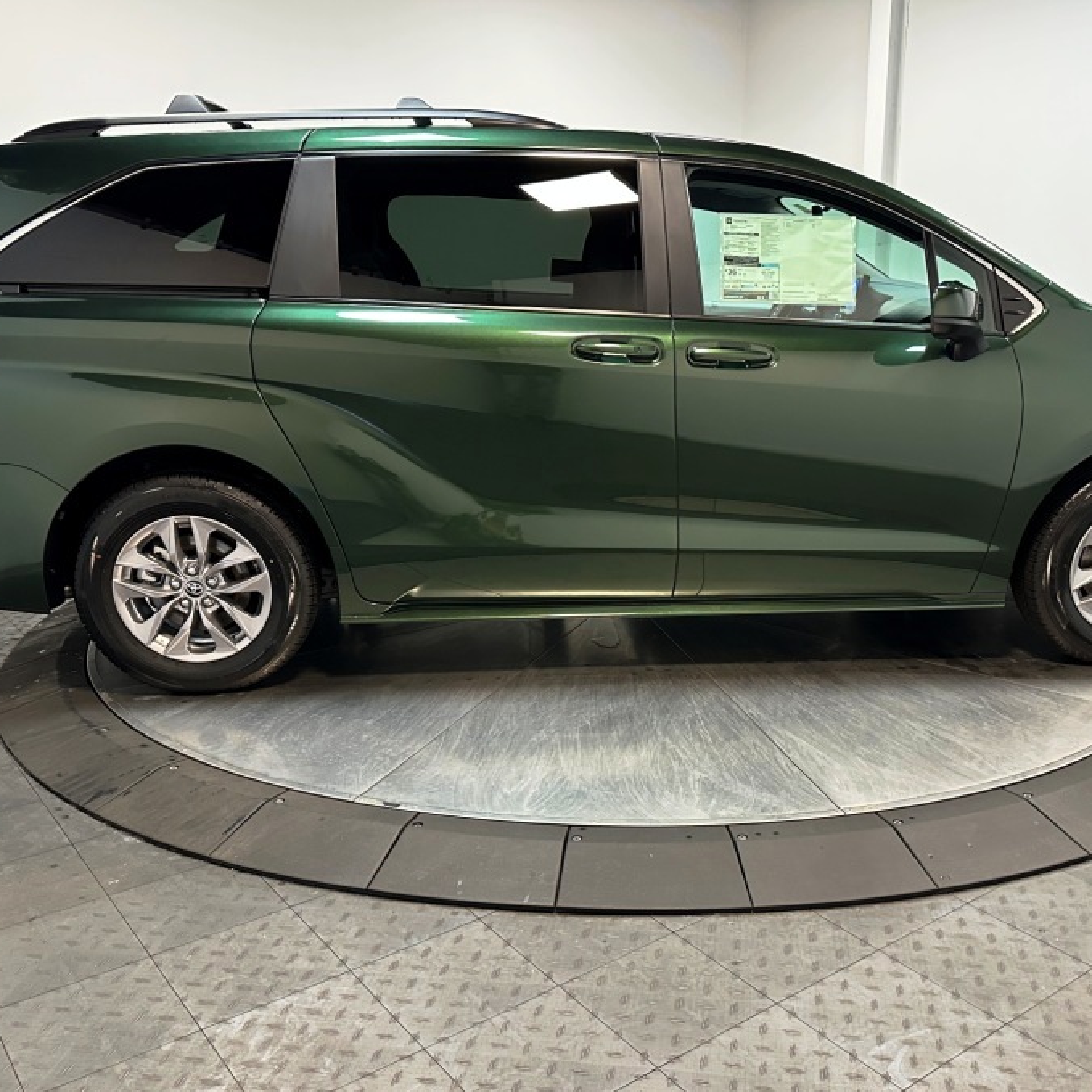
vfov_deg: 51.0
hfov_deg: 51.0
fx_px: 1142
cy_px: 611
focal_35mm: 32
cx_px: 593
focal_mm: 6.86
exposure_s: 1/60
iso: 640
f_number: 1.78
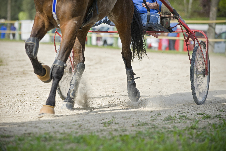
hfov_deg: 13.7
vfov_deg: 9.1
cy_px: 76
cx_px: 113
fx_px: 941
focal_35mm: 150
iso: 200
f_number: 4.5
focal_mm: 150
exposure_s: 1/2000
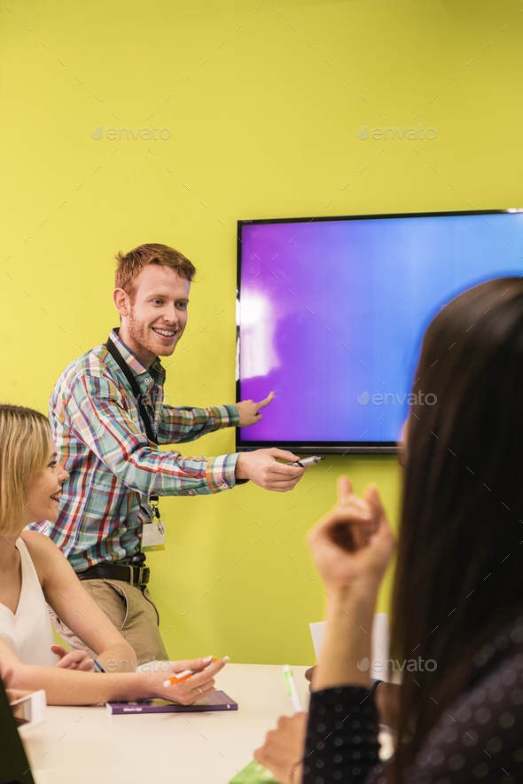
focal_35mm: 68
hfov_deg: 20.0
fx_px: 1481
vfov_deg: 29.6
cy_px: 392
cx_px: 262
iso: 640
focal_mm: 68
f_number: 4
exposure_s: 1/125
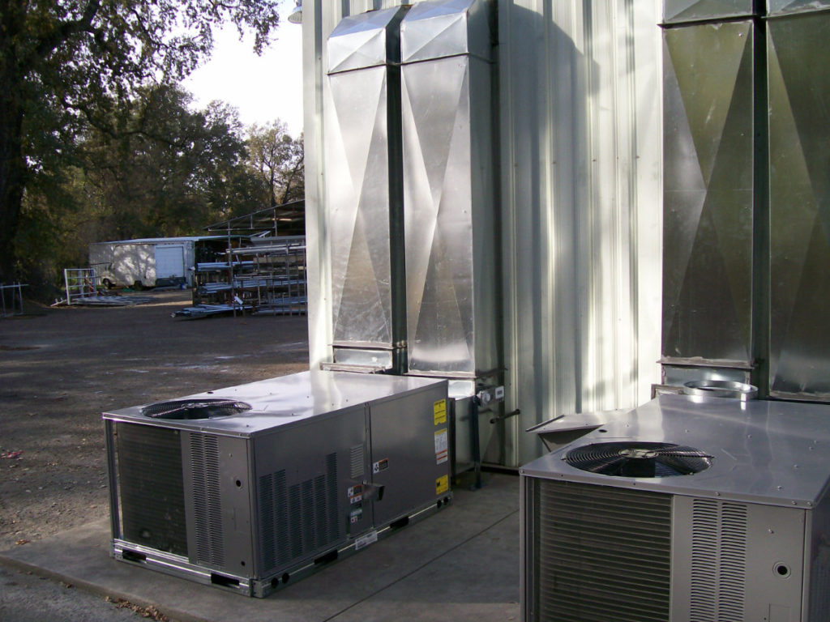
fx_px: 863
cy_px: 311
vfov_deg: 39.7
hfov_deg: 51.4
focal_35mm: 36
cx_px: 415
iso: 80
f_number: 2.7
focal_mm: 6
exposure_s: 1/587
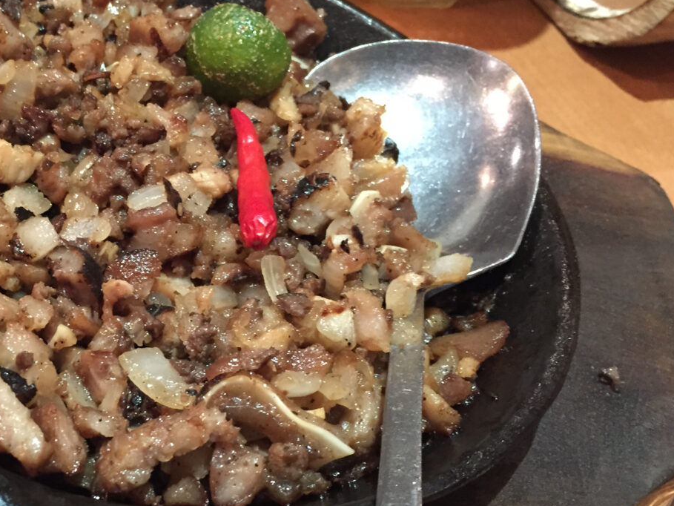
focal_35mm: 49
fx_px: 954
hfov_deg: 37.4
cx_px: 123
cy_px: 289
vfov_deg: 29.6
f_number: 2.2
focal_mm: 4.15
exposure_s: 1/15
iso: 250
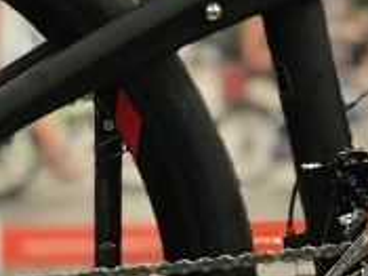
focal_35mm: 190
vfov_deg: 7.8
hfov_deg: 10.4
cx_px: 90
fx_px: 2018
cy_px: 236
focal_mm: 6.6
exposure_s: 1/50
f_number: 2.8
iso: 160
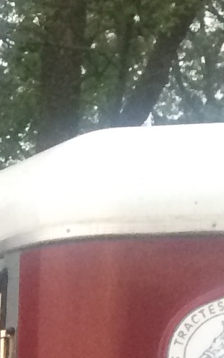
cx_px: -341
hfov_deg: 6.0
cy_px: 799
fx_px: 2050
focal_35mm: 210
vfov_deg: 9.2
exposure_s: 1/30
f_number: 2.2
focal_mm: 4.12
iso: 64
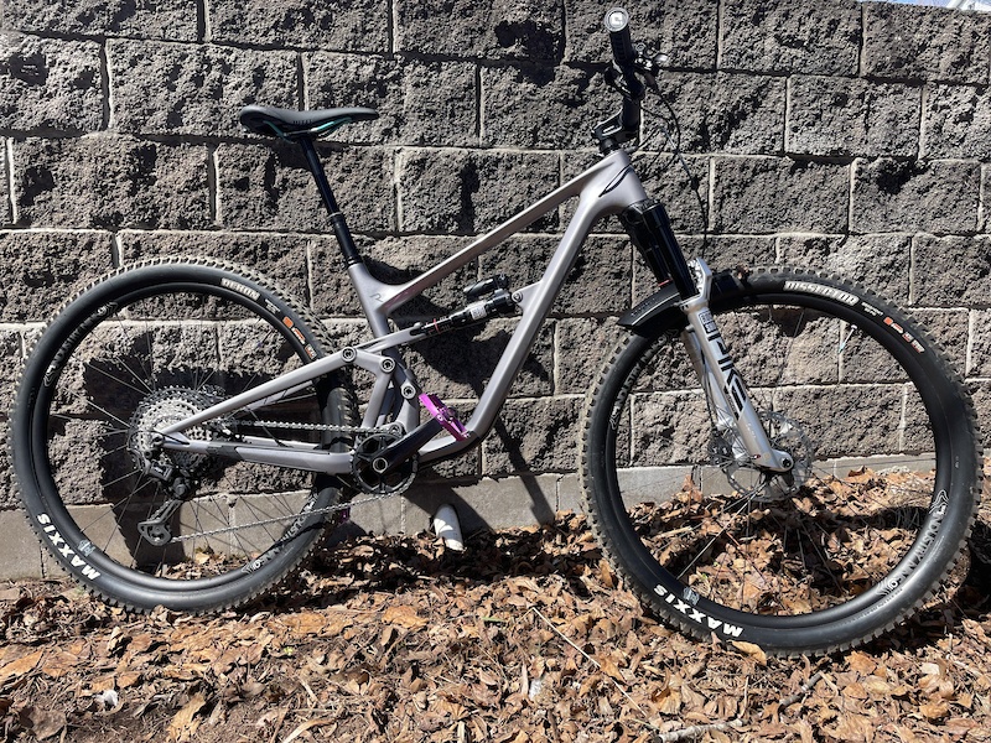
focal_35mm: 26
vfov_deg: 53.1
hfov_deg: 67.3
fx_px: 744
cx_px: 496
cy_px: 372
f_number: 1.6
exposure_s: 1/1208
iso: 32
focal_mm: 4.2
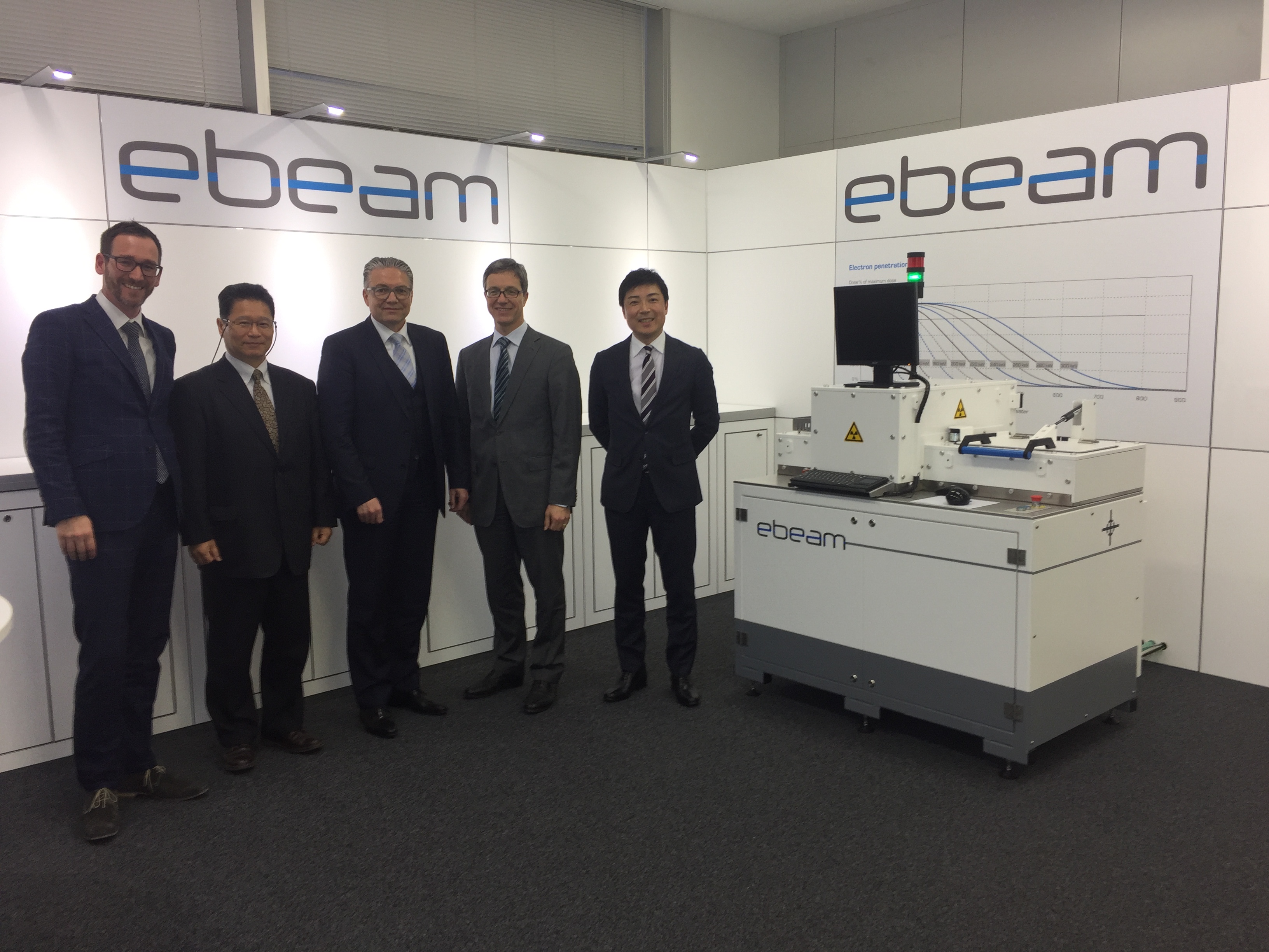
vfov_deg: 48.2
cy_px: 476
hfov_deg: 61.7
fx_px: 1063
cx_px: 634
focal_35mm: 29
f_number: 2.2
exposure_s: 1/50
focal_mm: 4.15
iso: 32
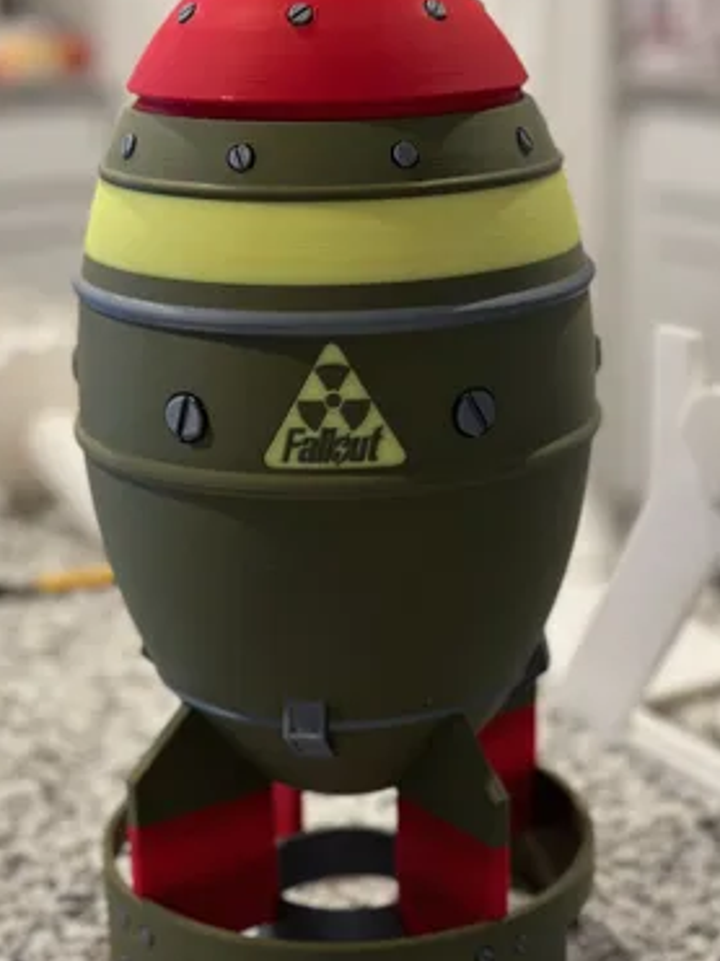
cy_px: 600
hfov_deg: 21.3
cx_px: 360
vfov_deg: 28.1
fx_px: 1915
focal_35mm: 69
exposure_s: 1/60
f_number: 1.78
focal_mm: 6.86
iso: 250
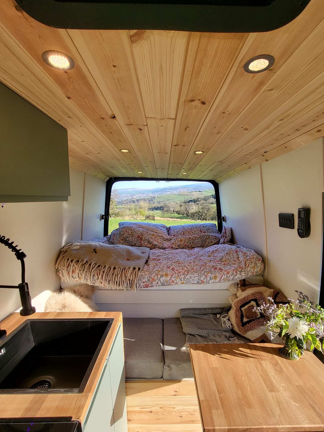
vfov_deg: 93.2
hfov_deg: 78.1
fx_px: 200
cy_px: 260
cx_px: 164
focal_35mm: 16
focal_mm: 1.74
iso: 32
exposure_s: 1/292
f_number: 2.2
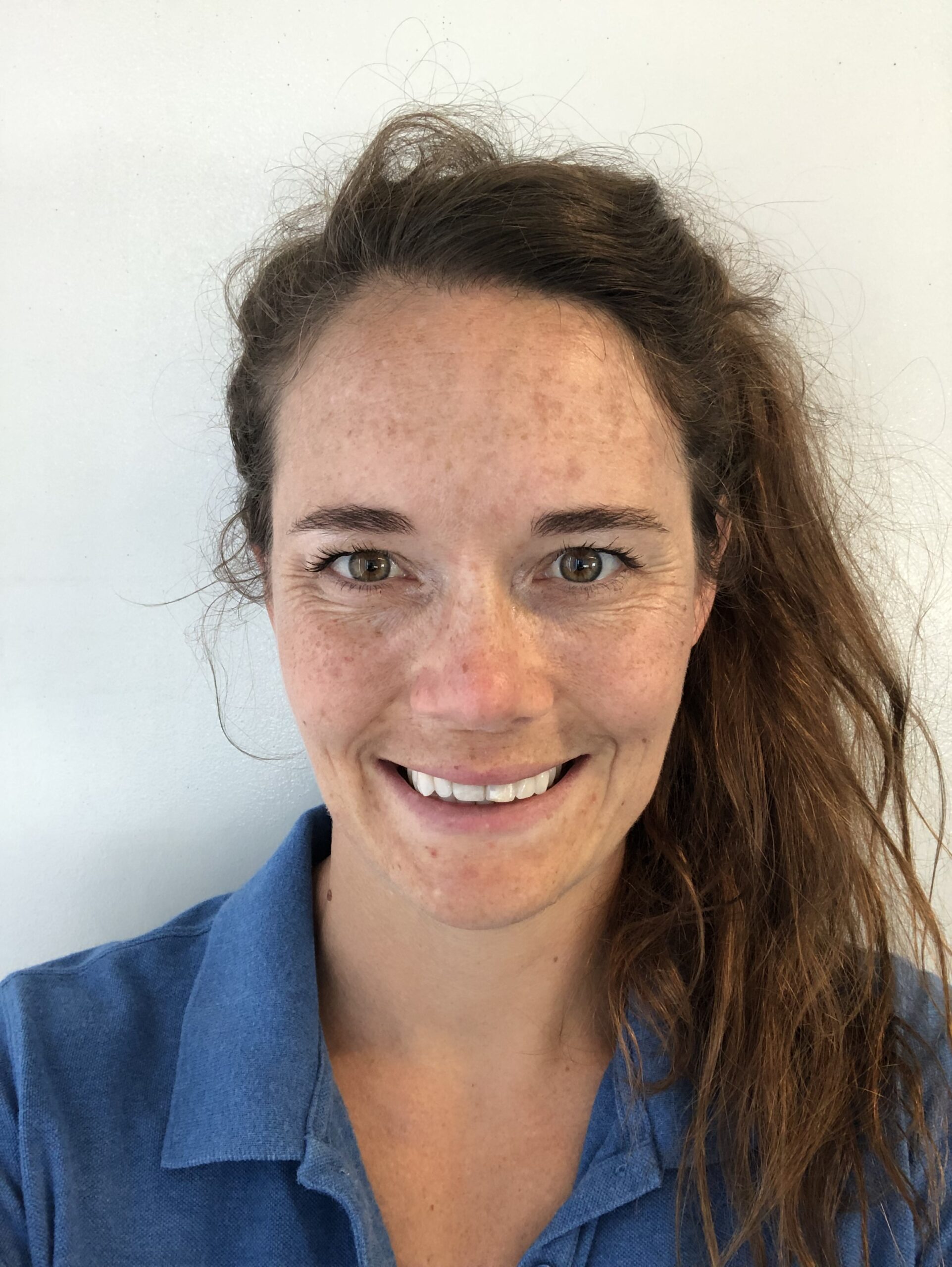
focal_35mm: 32
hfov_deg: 44.2
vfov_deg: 56.8
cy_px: 634
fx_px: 1172
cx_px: 476
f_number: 2.2
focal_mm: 2.87
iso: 100
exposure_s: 1/60
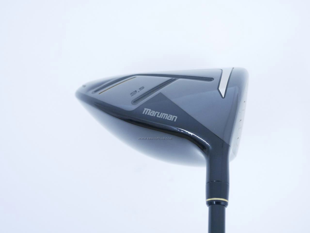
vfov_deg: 29.1
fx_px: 448
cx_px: 155
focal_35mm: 50
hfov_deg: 38.2
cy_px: 116
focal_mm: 25
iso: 1600
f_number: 4.5
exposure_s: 1/60
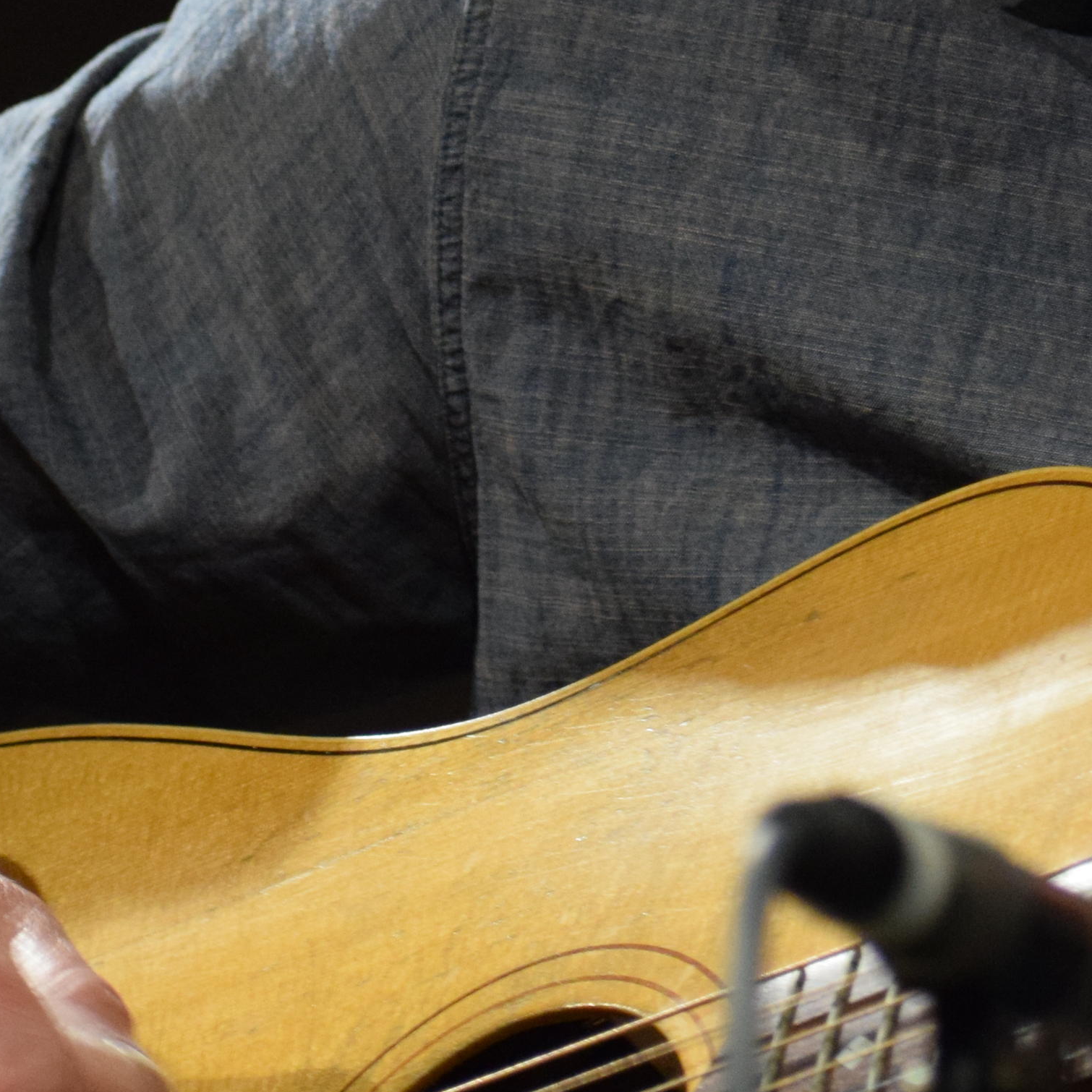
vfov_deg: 4.6
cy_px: 144
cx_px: 1268
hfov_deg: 4.6
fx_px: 13562
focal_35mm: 380
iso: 1600
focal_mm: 90
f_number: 4.8
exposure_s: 1/60
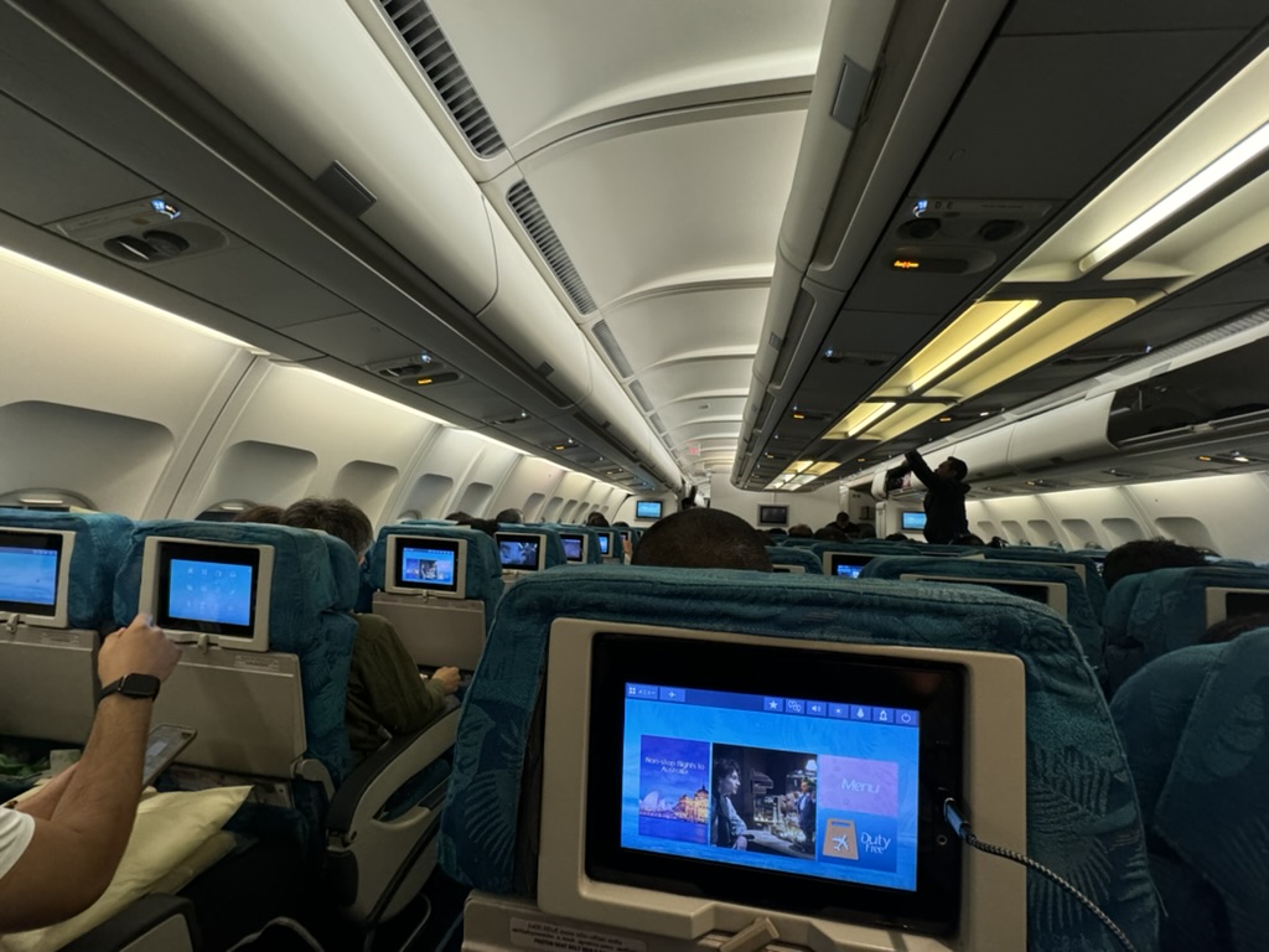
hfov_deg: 102.1
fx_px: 513
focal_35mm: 14
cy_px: 476
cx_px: 634
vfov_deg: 85.7
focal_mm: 2.22
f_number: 2.2
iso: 400
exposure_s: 1/57
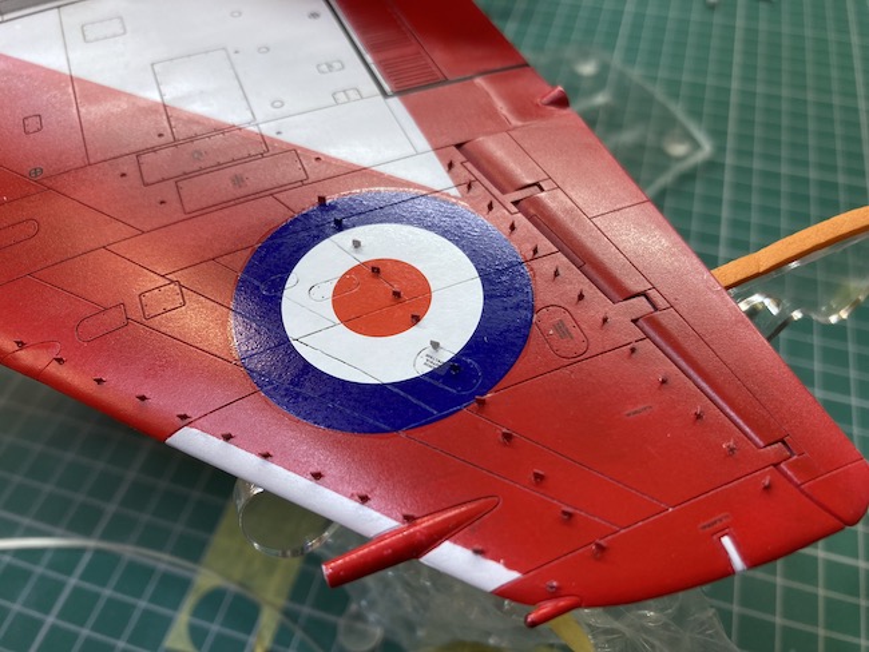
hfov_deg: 63.4
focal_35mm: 28
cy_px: 326
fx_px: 703
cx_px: 434
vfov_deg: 49.8
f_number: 1.8
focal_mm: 3.99
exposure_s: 1/50
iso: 40
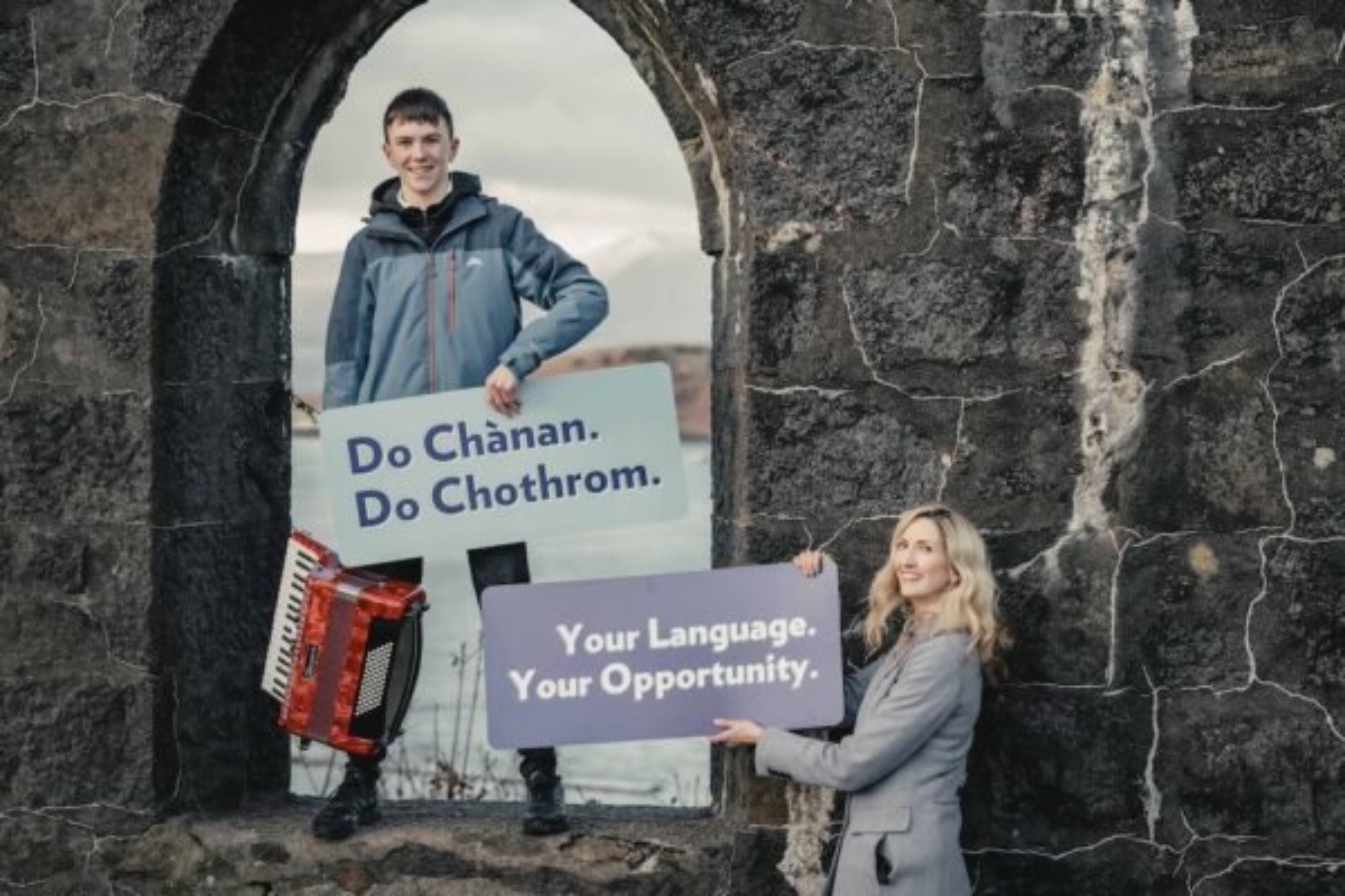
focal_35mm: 74
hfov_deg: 27.3
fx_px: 2765
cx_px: 672
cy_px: 448
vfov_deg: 18.4
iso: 800
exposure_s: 1/800
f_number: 3.5
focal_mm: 74
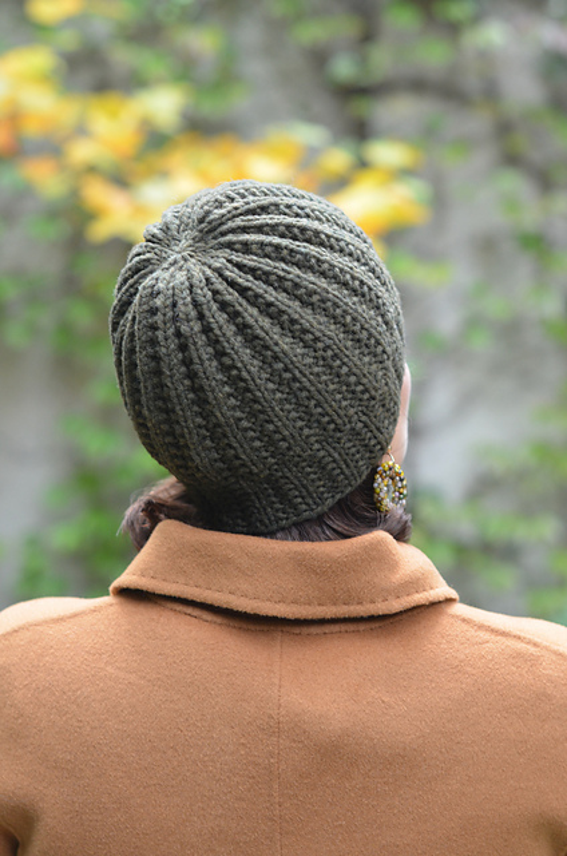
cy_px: 428
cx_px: 284
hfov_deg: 18.1
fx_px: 1779
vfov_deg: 27.0
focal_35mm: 75
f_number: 3.2
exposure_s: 1/50
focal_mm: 50
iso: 800
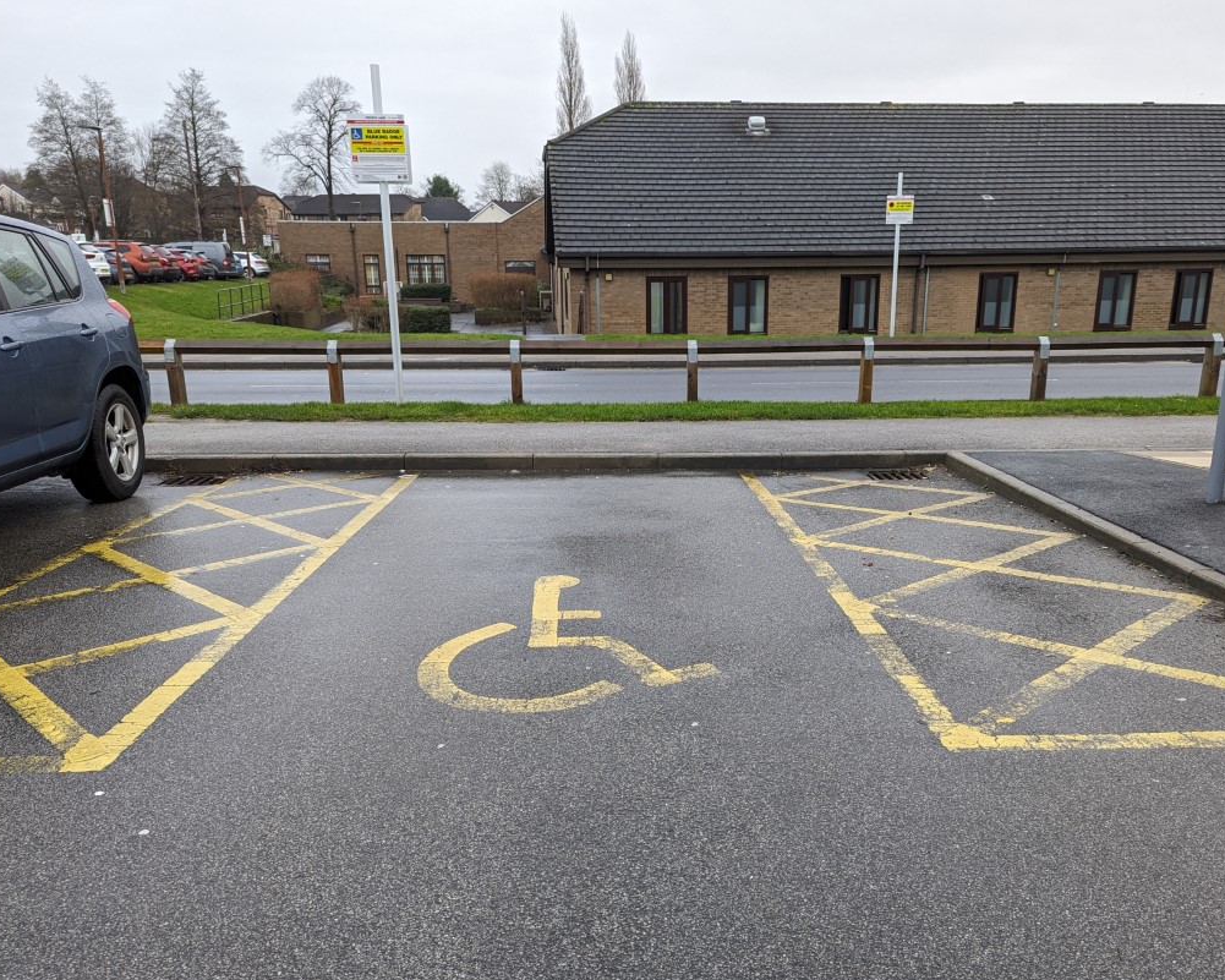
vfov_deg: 51.4
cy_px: 549
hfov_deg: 62.1
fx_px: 1015
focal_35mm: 28
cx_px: 660
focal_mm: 6.81
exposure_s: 1/43.3
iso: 47
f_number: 1.85
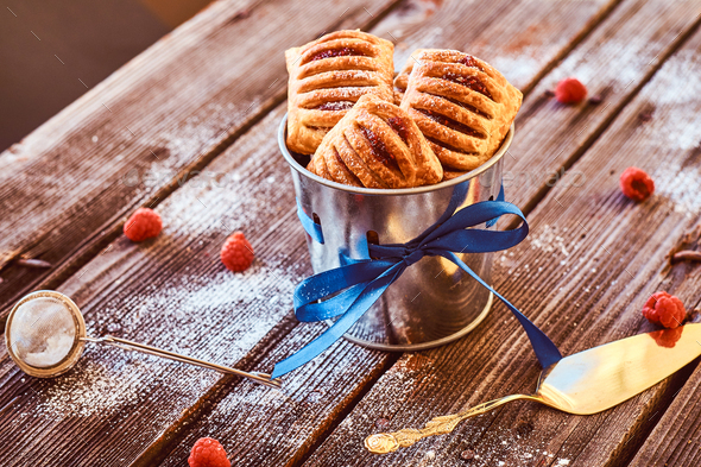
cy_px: 234
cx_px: 350
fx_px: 1635
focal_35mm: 84
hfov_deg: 24.2
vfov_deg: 16.3
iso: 400
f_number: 4.5
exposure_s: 1/30
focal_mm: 56
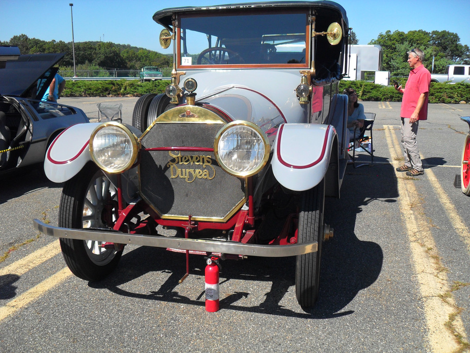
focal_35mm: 35
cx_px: 235
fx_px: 475
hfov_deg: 52.6
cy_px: 176
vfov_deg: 40.7
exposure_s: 1/180
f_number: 8.9
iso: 100
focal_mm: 6.2
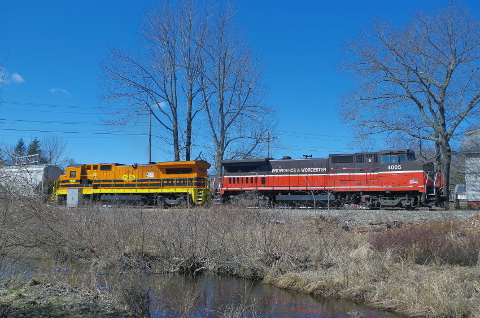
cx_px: 240
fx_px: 479
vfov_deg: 36.7
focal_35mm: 36
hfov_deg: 53.2
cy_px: 159
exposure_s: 1/1000
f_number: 5.6
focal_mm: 24.38
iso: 200
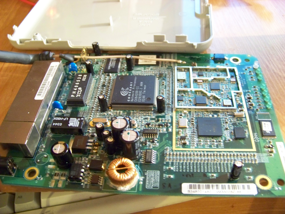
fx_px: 296
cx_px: 142
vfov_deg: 39.7
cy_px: 107
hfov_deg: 51.4
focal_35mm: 36
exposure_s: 1/5
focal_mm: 5.85
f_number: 2.8
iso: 400
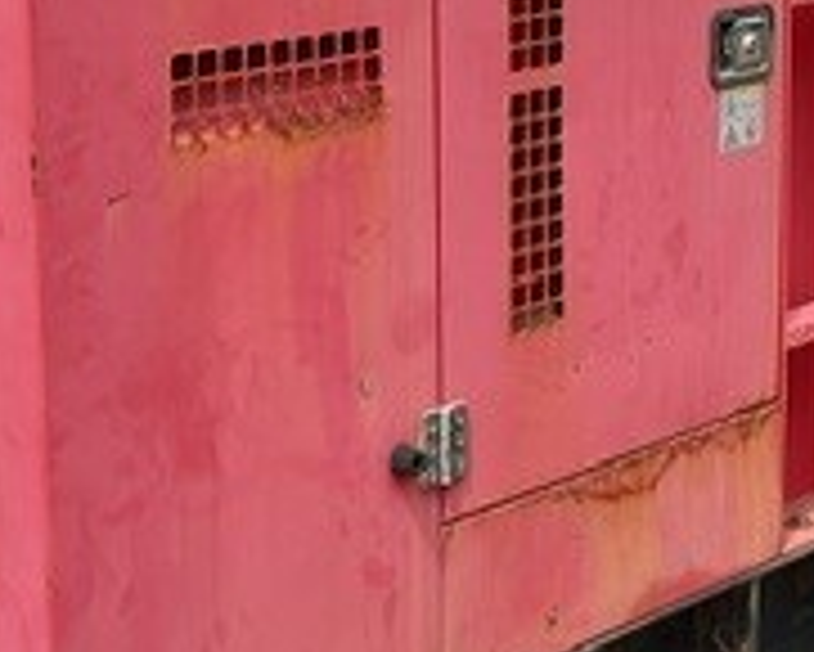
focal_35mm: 100
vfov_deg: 15.3
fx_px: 2410
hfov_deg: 19.0
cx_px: 607
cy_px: 99
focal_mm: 3
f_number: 1.8
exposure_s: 1/1848
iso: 16
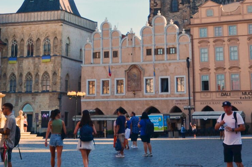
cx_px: 93
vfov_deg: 15.0
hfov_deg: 23.5
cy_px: -55
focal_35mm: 86
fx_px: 603
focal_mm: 21
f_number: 8
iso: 125
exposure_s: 1/250
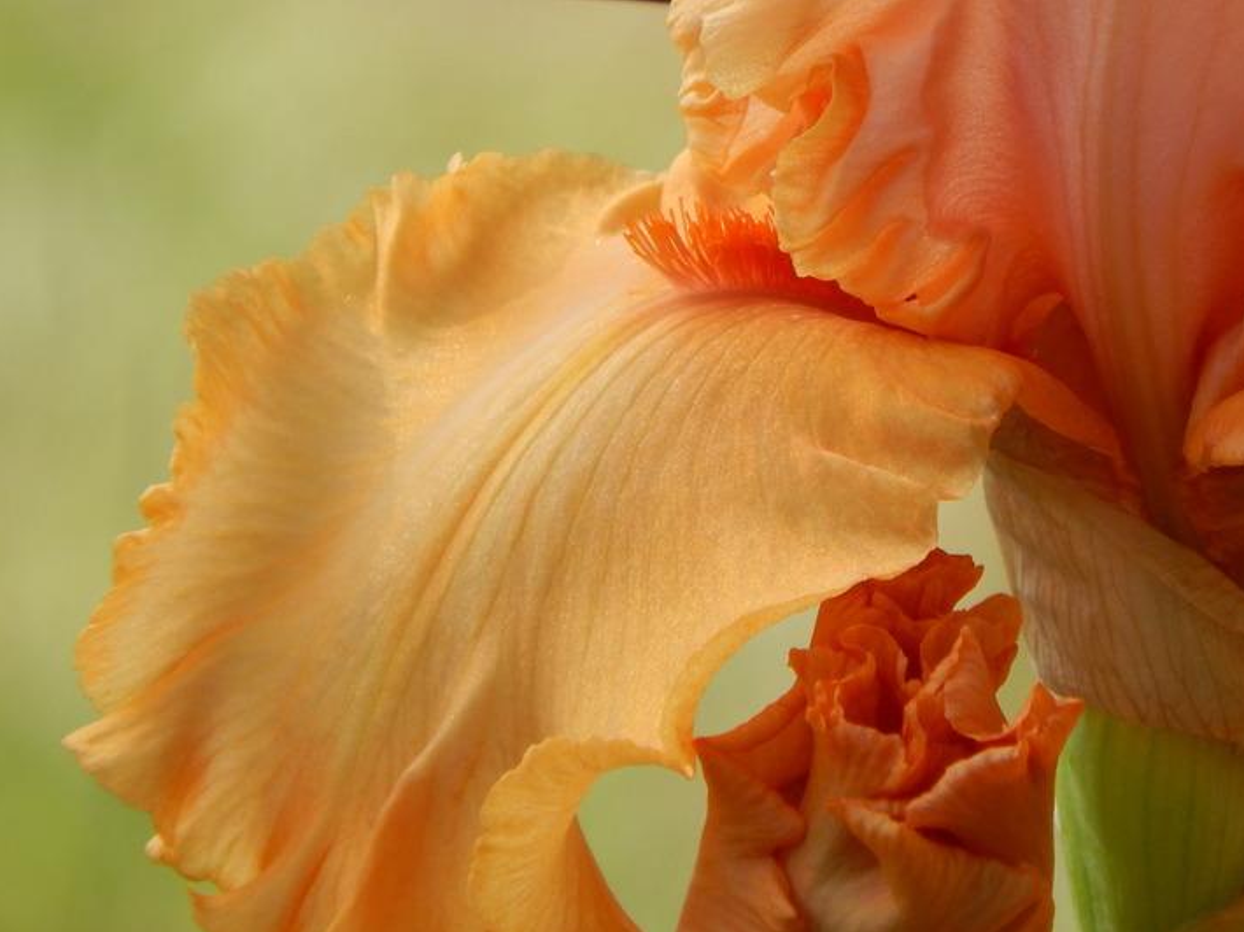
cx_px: 867
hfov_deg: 2.1
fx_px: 34165
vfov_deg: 1.6
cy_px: 291
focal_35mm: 951
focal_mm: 120
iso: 160
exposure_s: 1/250
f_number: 5.8
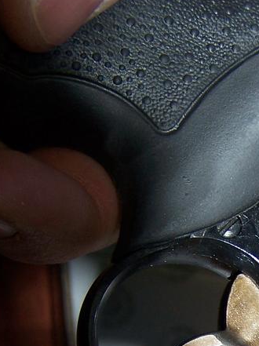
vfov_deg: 20.6
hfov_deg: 15.6
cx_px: 293
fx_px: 919
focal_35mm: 92
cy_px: 349
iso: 80
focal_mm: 6.3
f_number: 2.8
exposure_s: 1/60
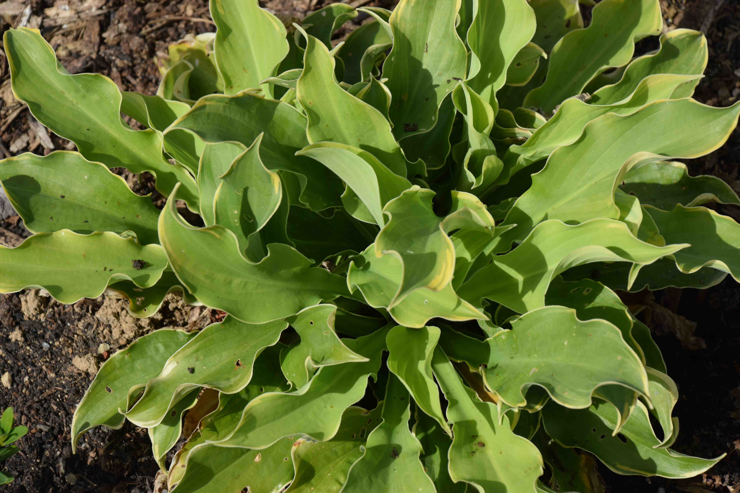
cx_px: 370
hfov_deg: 14.4
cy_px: 246
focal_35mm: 142
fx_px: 2929
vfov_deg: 9.6
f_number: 9
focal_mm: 95
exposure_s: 1/640
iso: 250
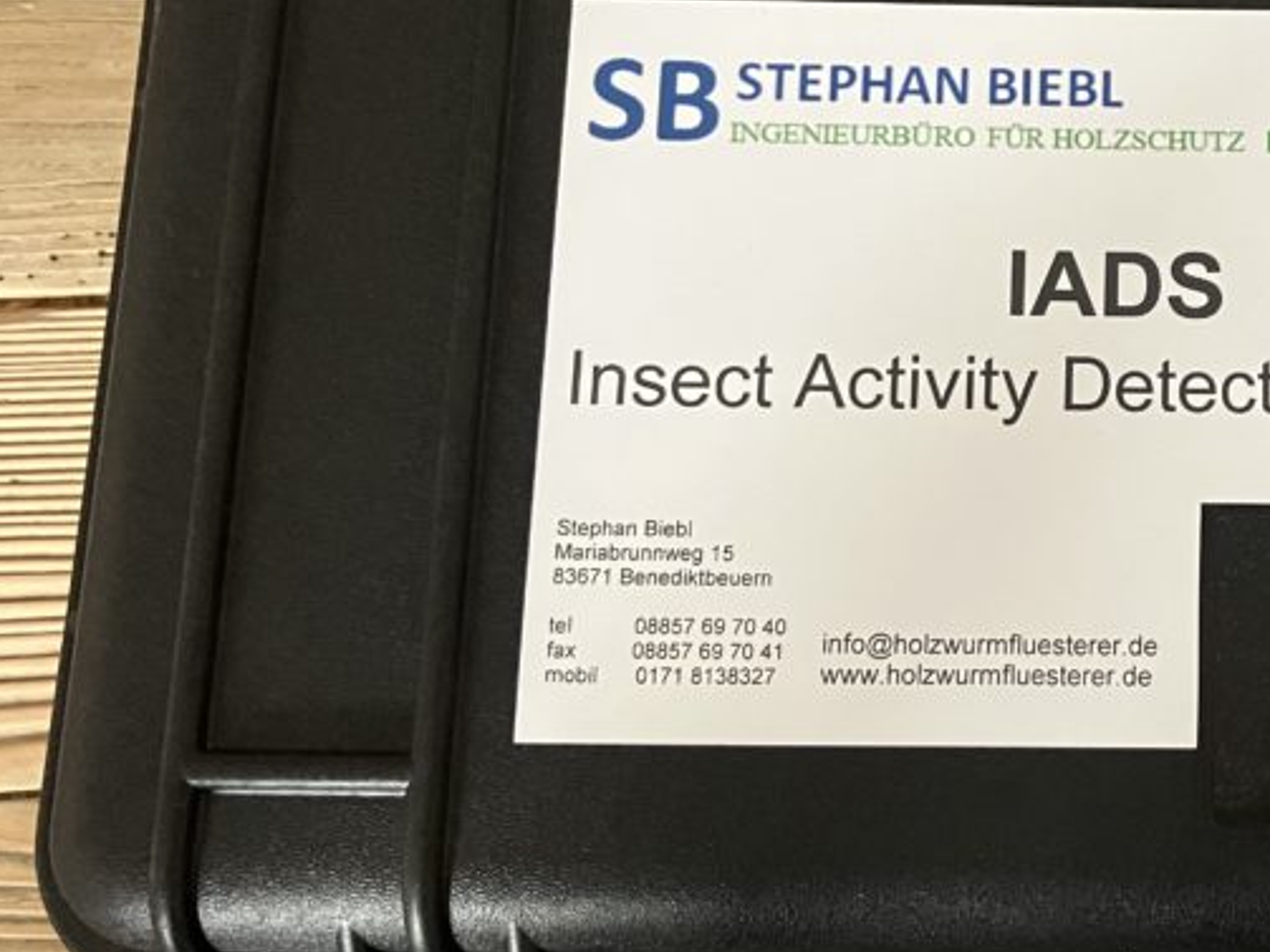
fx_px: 2091
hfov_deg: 31.8
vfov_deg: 25.5
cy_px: 318
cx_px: 1197
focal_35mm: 57
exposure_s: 1/40
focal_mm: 3.99
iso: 400
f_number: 1.8
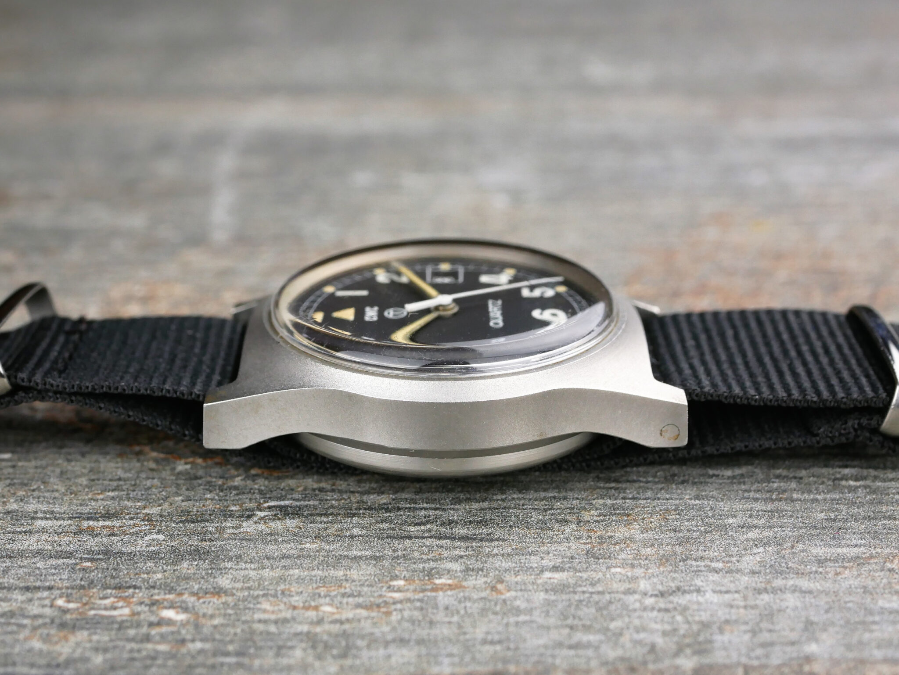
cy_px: 338
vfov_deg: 24.4
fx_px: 1559
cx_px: 450
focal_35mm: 60
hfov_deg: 32.2
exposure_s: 1/100
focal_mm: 30
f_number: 7.1
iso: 800
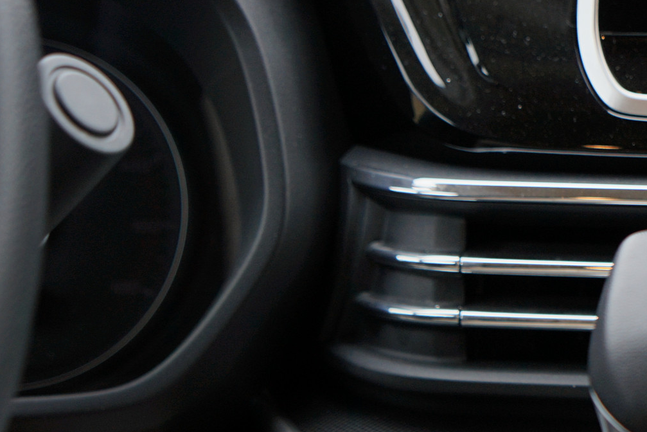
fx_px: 2463
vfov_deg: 9.8
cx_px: 726
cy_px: 590
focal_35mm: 137
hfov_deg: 14.6
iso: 100
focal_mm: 46
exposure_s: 1/60
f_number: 4
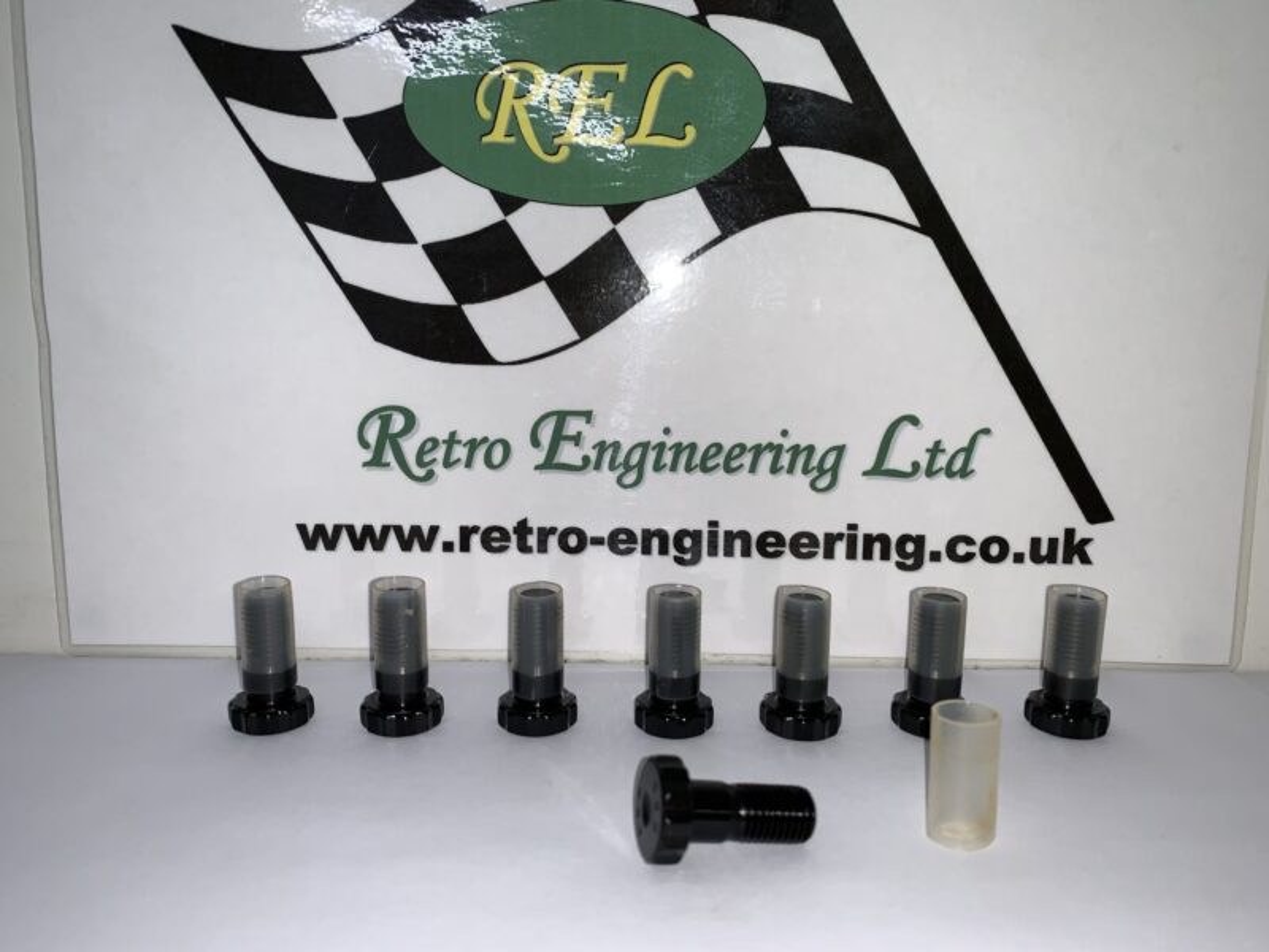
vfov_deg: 53.1
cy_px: 476
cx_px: 634
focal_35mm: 26
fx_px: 953
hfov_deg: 67.3
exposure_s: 1/280
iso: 25
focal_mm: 4.25
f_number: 1.8
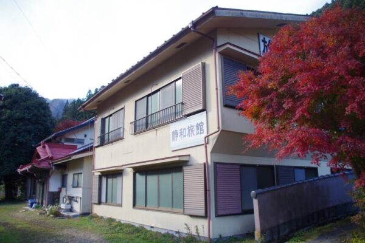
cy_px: 122
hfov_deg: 67.4
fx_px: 274
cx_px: 182
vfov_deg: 47.9
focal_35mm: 27
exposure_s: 1/160
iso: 200
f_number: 4
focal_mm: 18
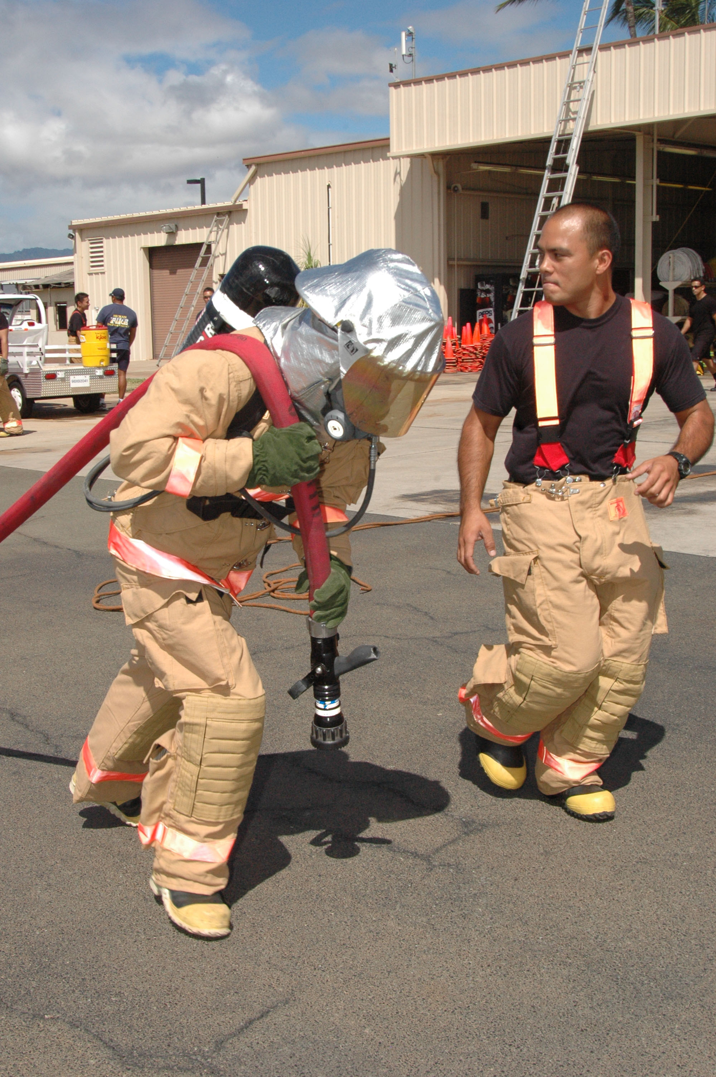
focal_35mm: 45
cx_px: 358
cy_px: 538
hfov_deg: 29.8
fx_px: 1345
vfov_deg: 43.6
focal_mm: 30
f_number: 16
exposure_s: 1/500
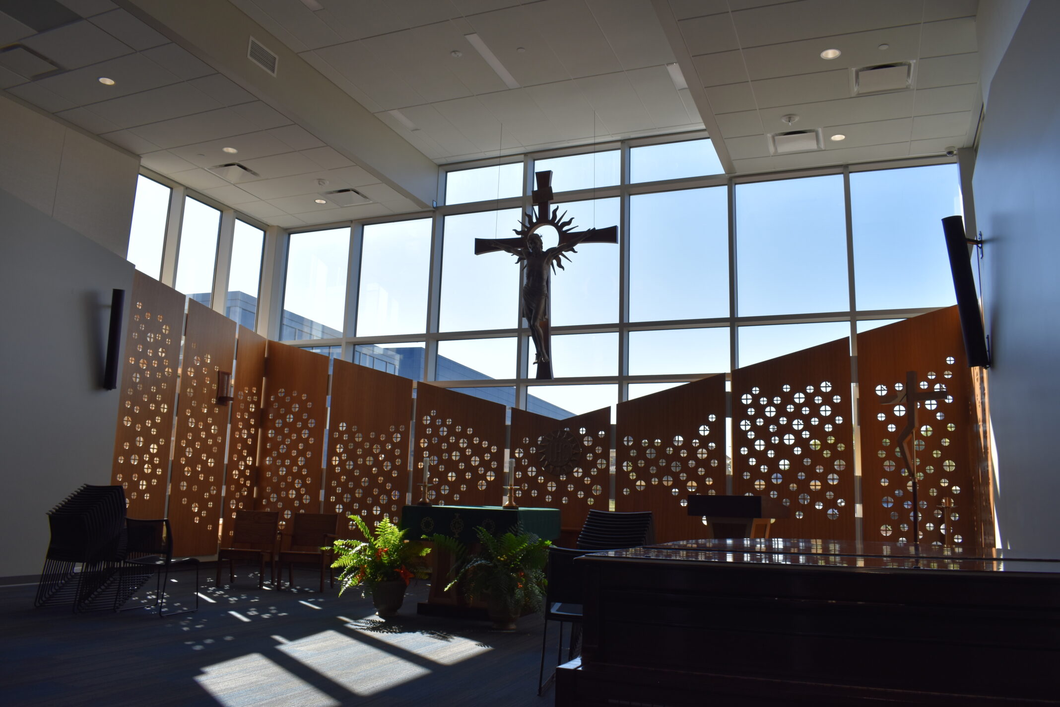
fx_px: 795
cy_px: 354
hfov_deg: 67.4
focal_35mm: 27
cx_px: 530
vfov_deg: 47.9
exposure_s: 1/320
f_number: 9
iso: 200
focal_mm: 18
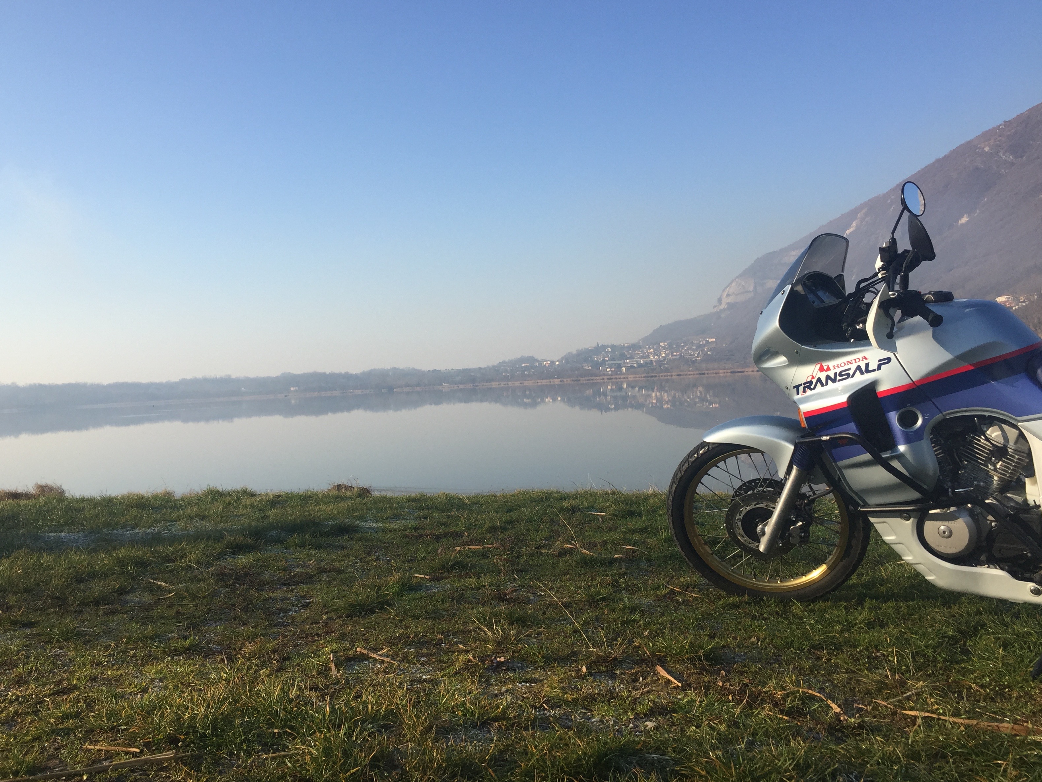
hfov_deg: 60.0
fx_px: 903
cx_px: 523
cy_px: 381
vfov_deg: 46.8
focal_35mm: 30
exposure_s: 1/1522
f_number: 2.2
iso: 32
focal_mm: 4.15
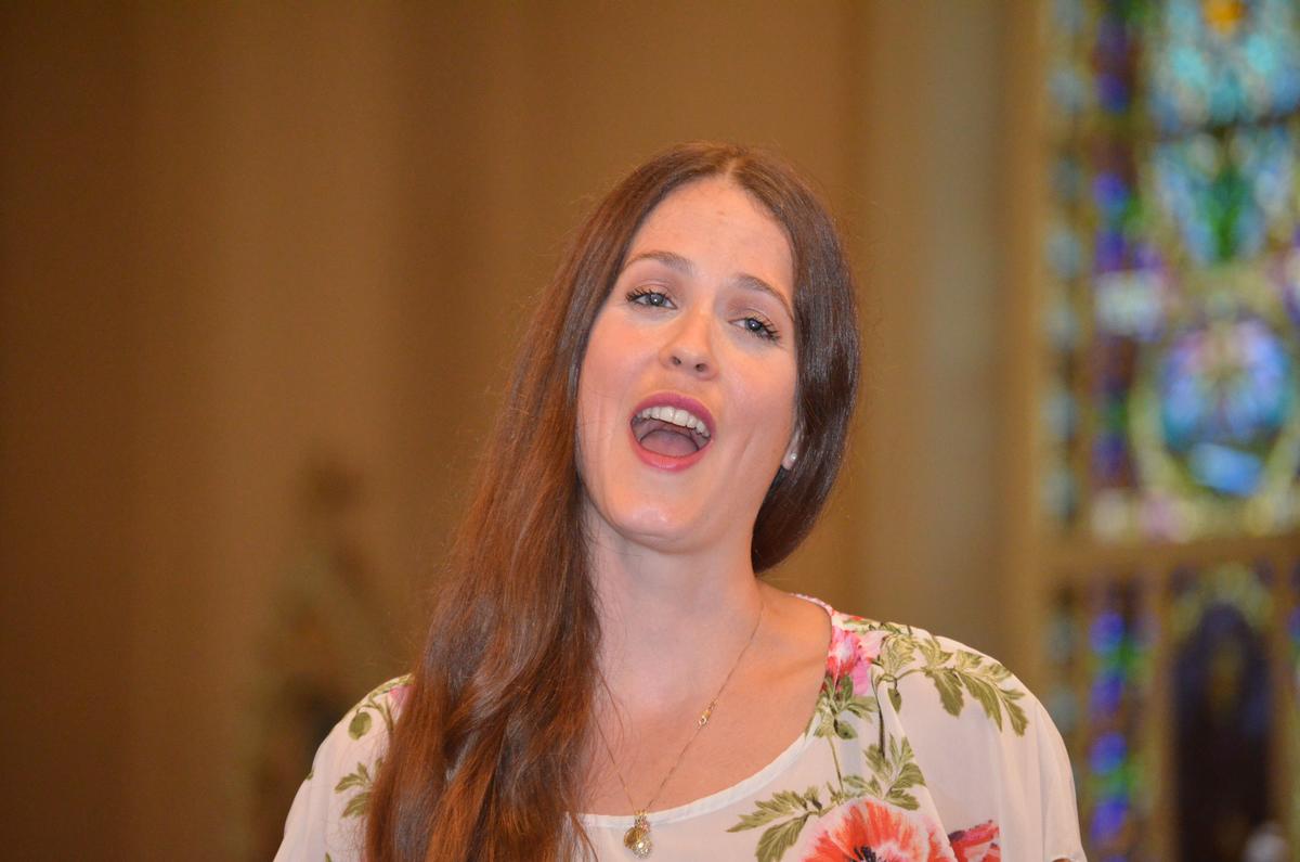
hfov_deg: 10.6
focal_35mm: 195
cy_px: 431
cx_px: 650
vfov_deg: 7.0
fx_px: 7028
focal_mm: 130
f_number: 5
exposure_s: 1/60
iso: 3200
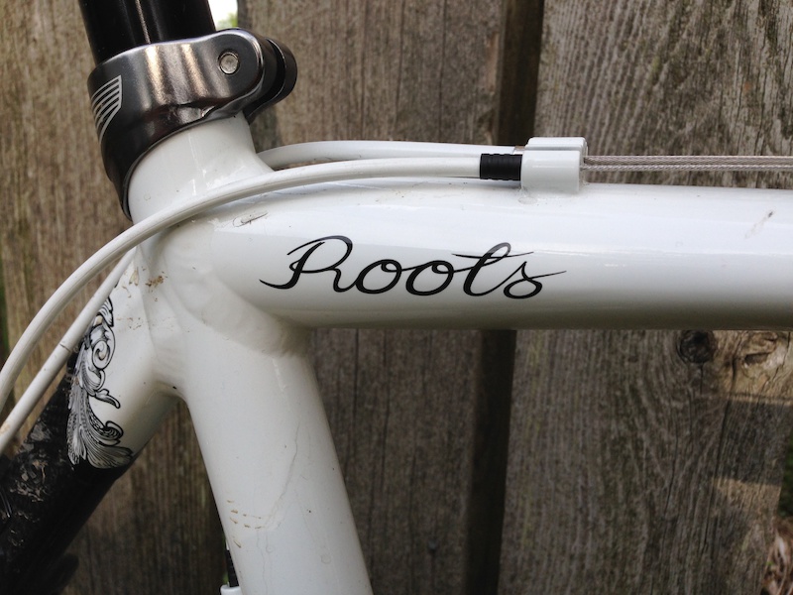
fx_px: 756
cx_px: 396
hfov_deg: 55.4
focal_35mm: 33
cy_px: 298
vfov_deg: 42.9
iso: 50
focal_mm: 4.12
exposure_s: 1/623
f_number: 2.4
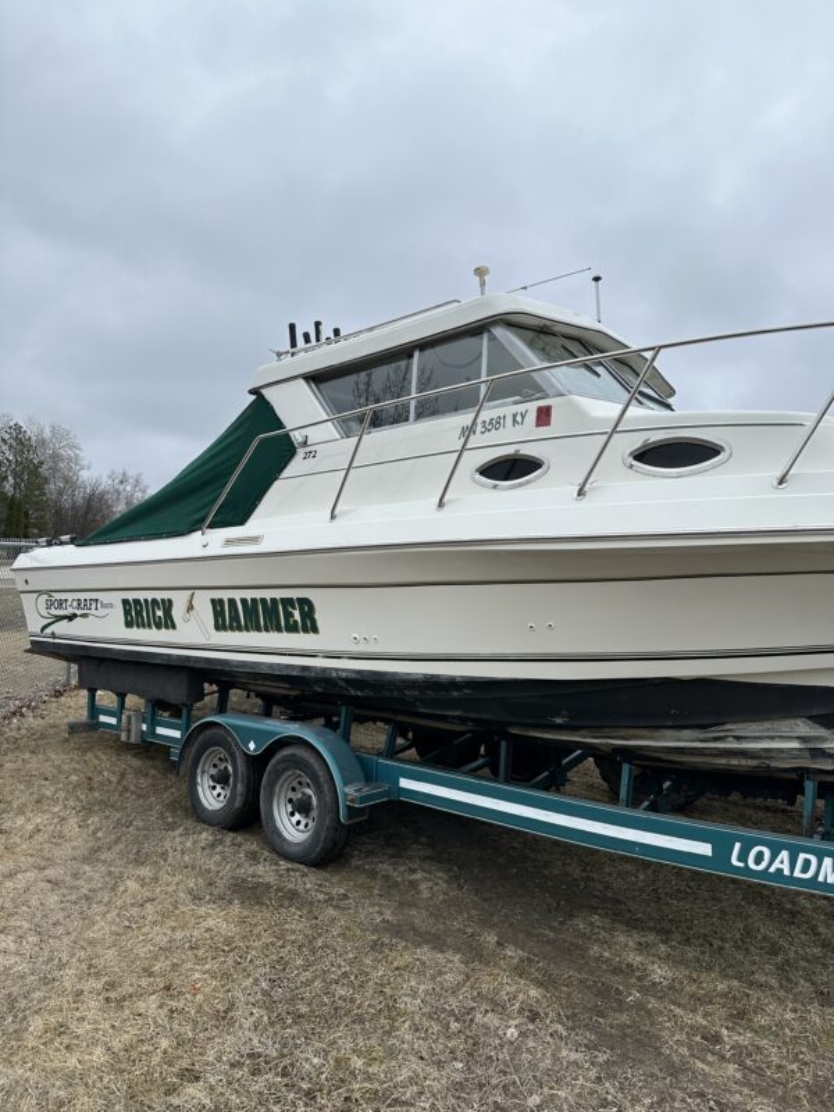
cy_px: 556
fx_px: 771
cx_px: 417
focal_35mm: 24
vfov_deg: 71.6
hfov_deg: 56.8
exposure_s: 1/1949
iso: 80
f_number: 1.78
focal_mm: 6.86
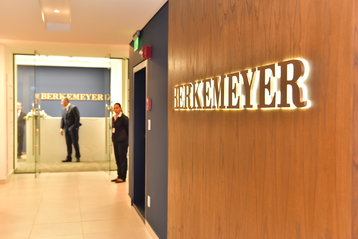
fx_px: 438
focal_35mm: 44
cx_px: 179
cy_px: 120
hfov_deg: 44.5
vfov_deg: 30.6
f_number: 4.5
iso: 1600
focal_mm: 44
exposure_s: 1/80
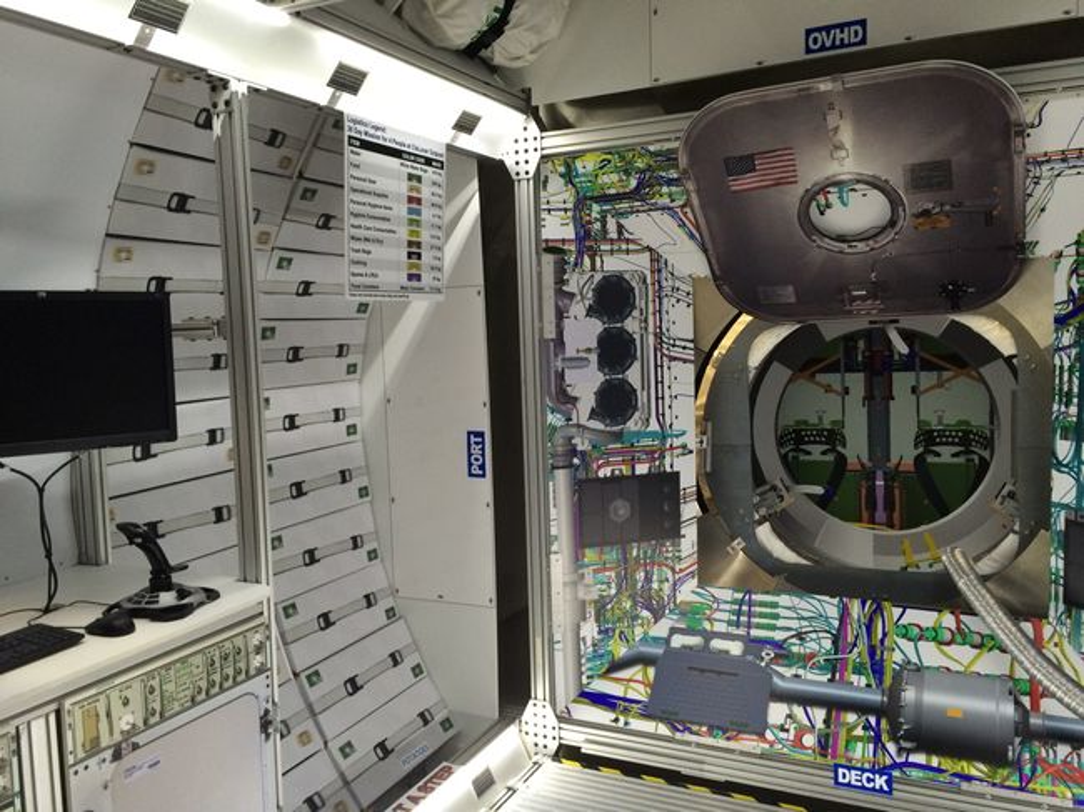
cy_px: 406
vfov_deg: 48.2
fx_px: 908
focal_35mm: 29
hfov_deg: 61.7
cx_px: 542
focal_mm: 4.15
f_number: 2.2
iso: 50
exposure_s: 1/30
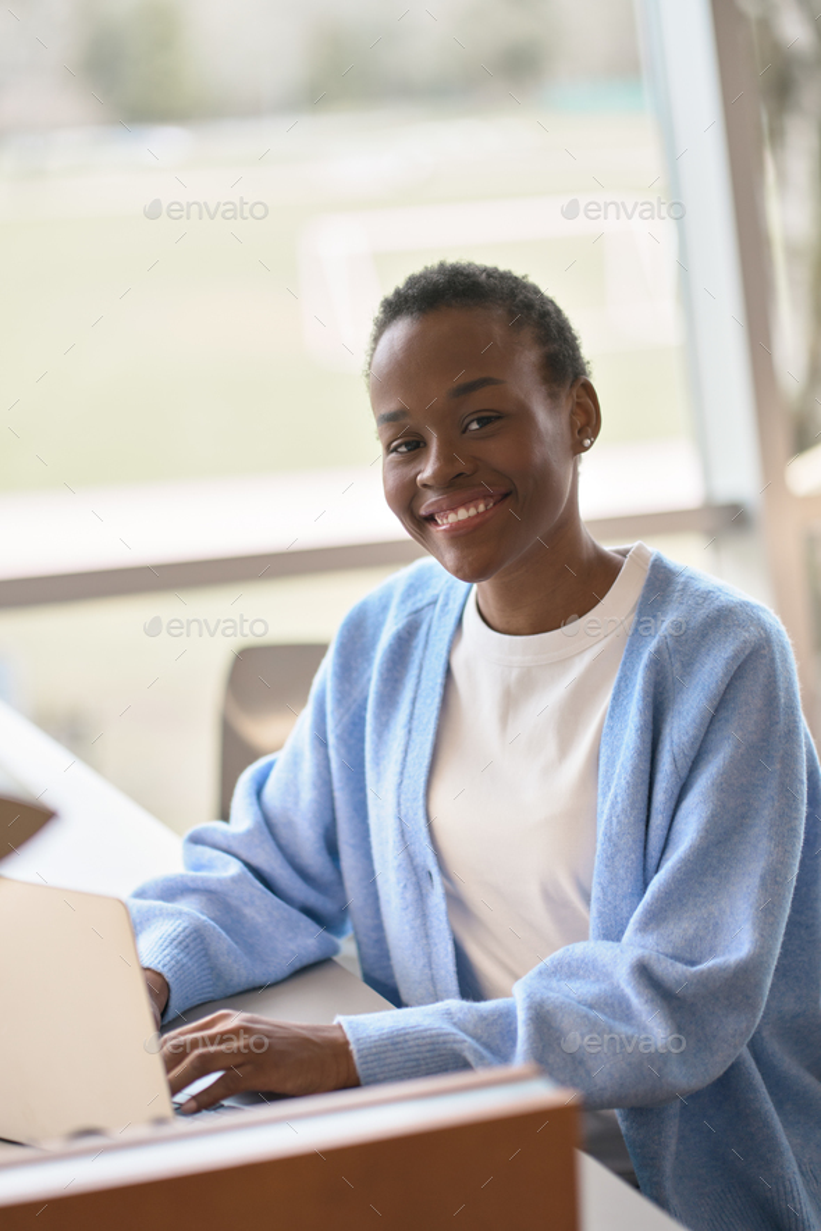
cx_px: 410
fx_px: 2907
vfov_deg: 23.9
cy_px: 616
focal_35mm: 85
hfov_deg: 16.1
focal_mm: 85
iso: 250
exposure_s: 1/250
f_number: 2
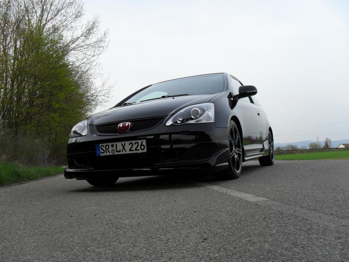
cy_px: 131
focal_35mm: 35
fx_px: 353
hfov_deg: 52.6
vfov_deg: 40.7
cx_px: 174
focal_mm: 6.3
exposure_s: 1/250
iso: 100
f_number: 3.2
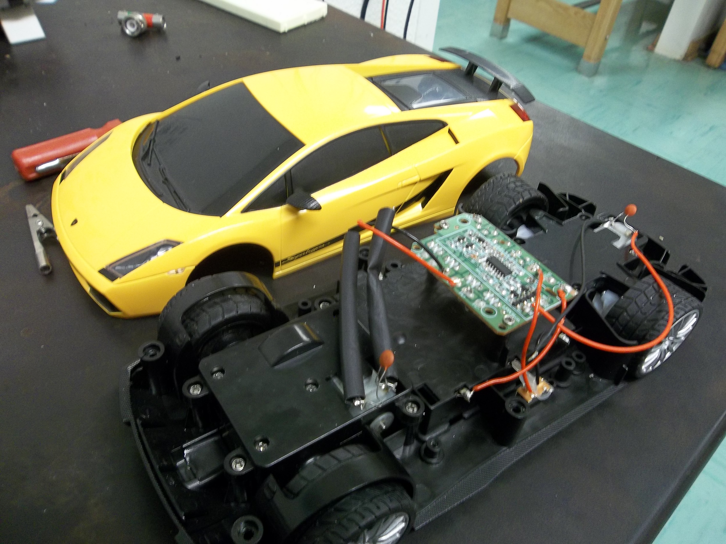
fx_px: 566
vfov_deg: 51.4
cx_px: 363
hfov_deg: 65.3
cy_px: 272
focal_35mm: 27
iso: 160
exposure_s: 1/15
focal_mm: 4.9
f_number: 3.5
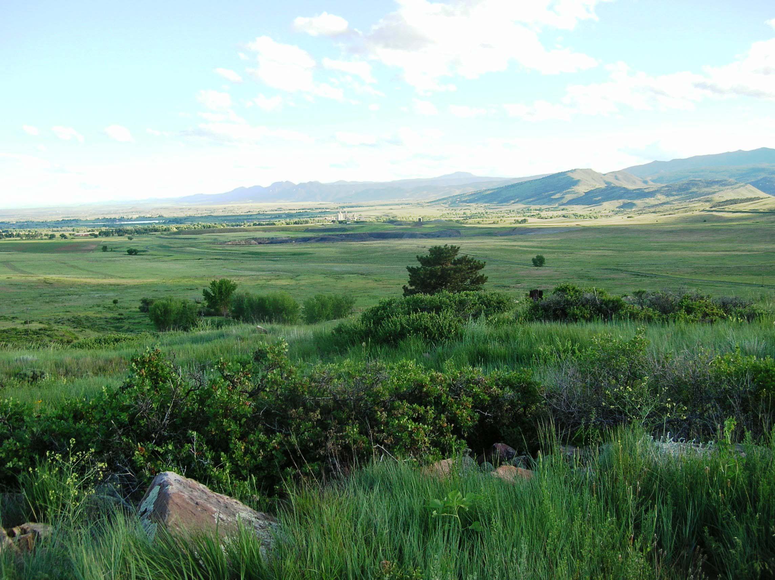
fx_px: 805
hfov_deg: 51.4
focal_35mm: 36
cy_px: 290
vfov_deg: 39.6
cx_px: 388
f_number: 2.7
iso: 50
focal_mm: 6
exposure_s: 1/251
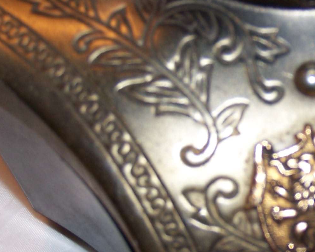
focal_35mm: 152
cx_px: 319
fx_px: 1417
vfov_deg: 10.1
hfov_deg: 12.5
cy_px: 184
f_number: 3.2
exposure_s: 1/60
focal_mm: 11.1
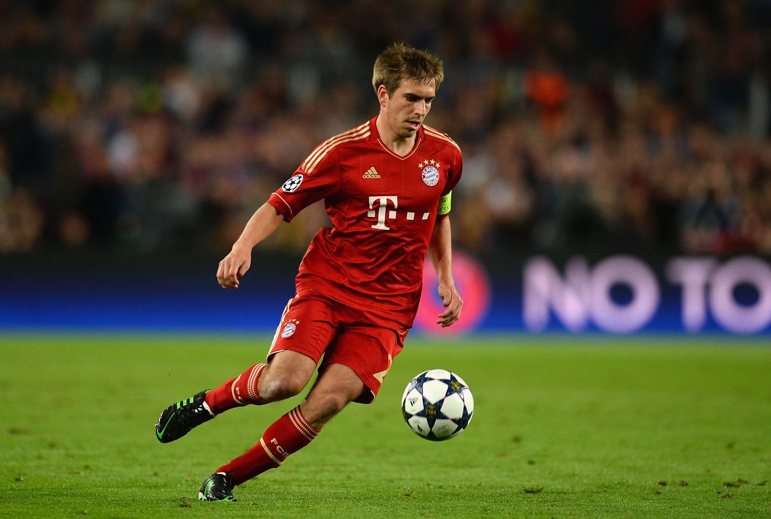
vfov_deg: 3.5
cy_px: 260
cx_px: 386
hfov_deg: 5.1
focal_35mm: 400
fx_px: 8592
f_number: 3.2
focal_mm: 400
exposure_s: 1/1000
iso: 1600
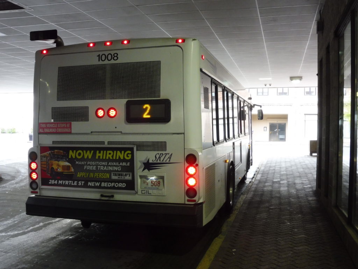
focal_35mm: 39
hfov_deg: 47.9
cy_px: 134
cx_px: 179
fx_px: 403
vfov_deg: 36.8
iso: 400
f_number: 3.9
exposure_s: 1/50
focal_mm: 6.9
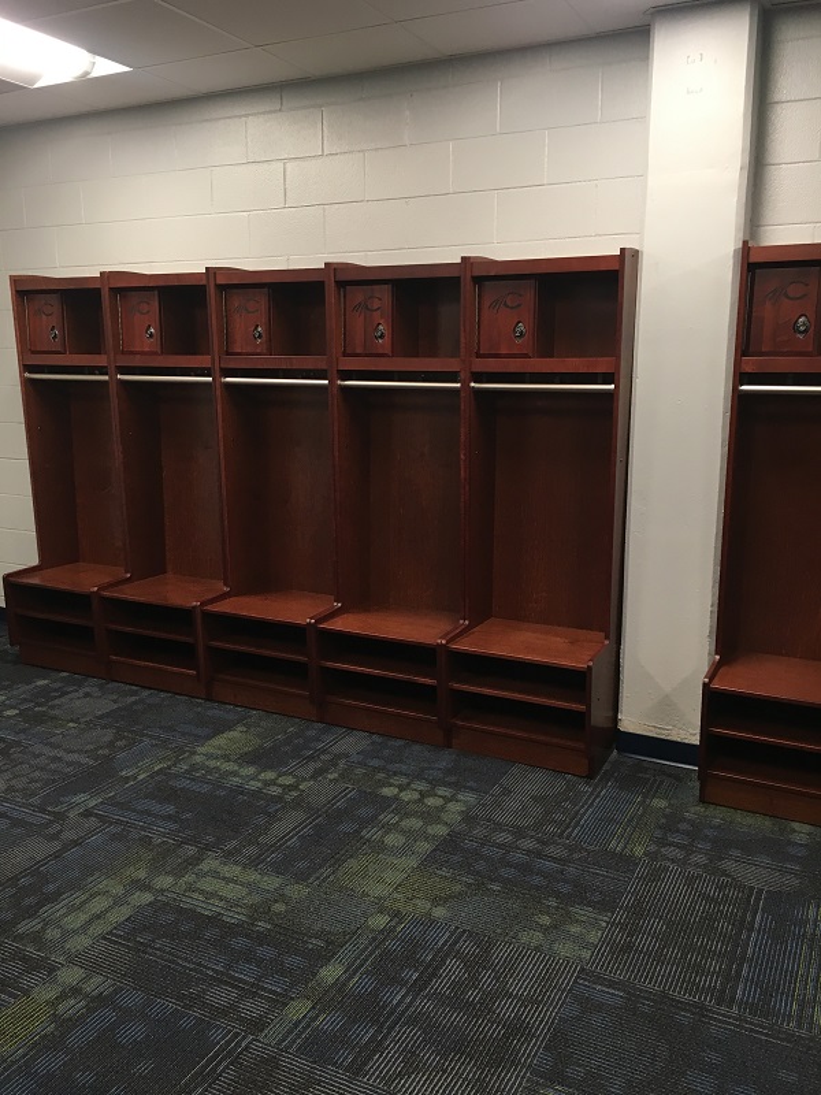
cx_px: 410
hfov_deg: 48.2
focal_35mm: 29
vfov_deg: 61.7
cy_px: 548
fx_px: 917
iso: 64
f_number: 2.2
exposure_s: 1/30
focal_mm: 4.15
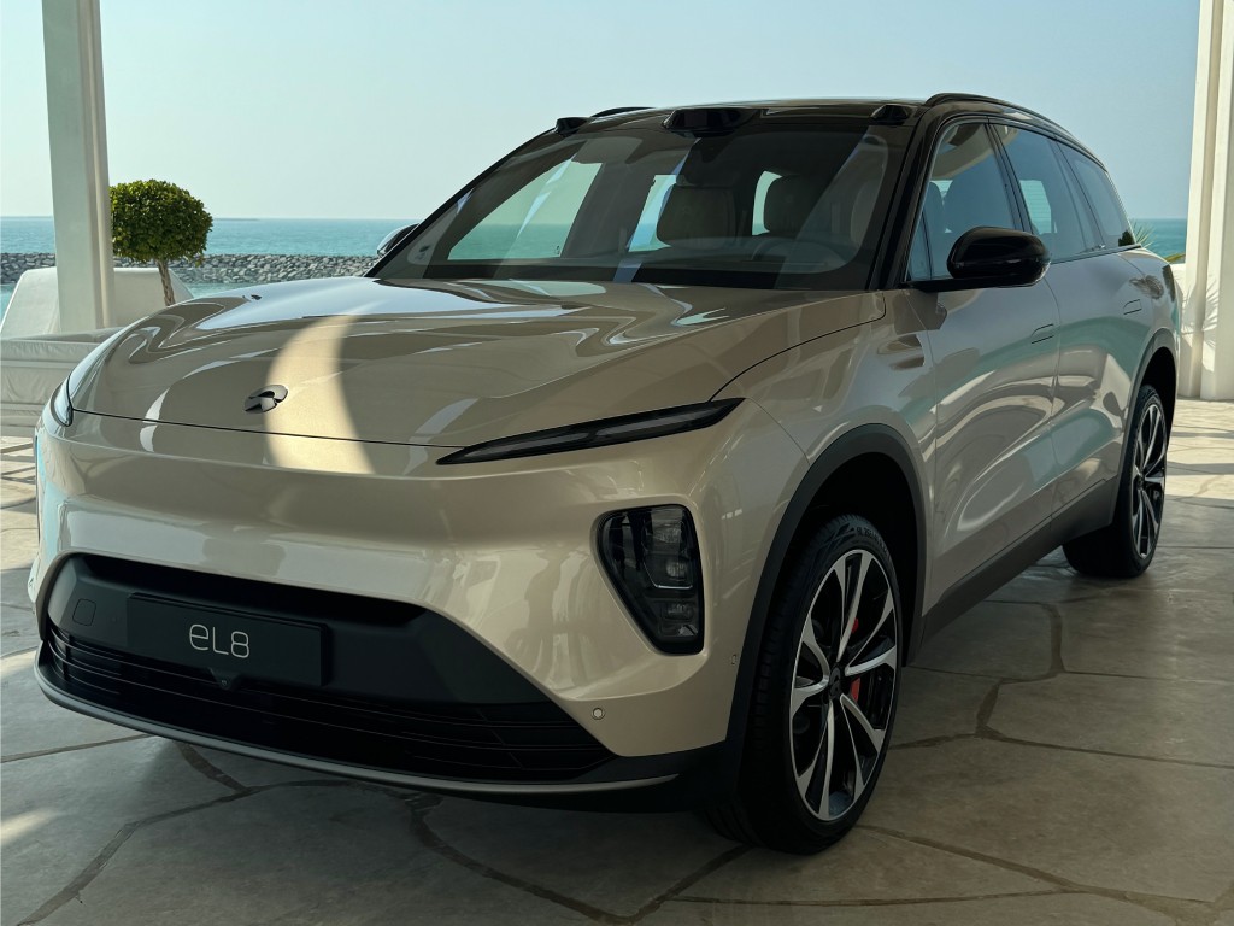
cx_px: 617
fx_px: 856
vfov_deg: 56.8
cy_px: 463
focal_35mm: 24
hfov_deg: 71.6
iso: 80
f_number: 1.78
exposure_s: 1/5814
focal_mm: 6.76
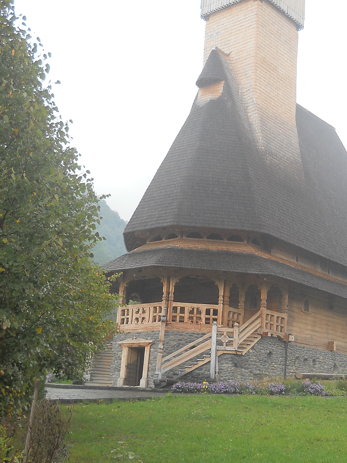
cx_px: 217
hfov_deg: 26.9
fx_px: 722
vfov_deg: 35.5
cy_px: 234
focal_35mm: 54
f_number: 3.1
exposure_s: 1/125
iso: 80
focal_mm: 6.72
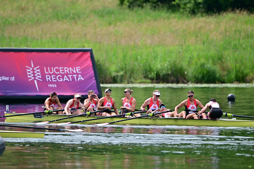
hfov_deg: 2.6
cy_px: 84
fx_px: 5644
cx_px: 127
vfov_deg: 1.7
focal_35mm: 800
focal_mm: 800
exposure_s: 1/2000
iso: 400
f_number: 6.3
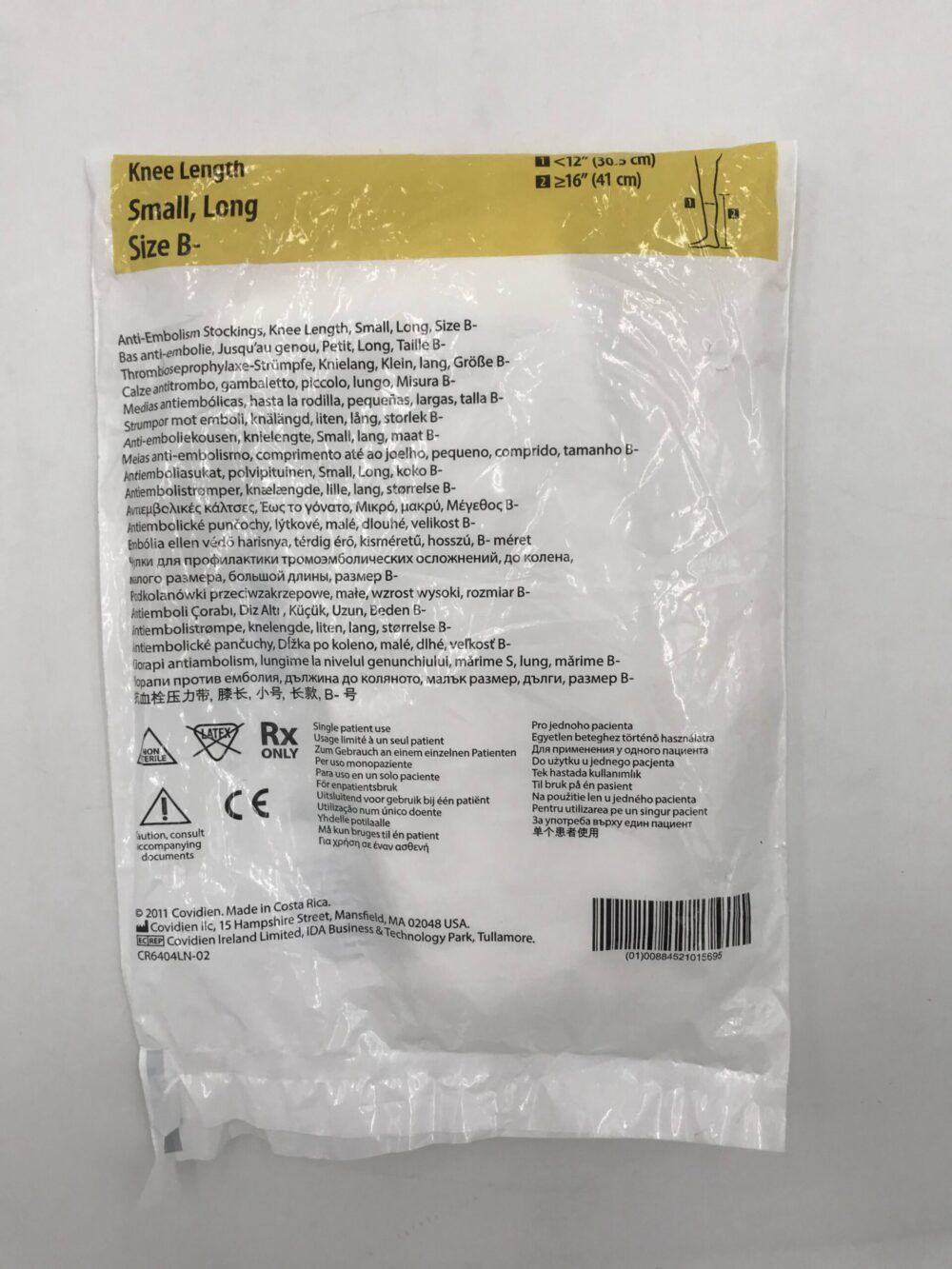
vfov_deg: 63.4
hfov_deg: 49.8
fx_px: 1027
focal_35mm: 28
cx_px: 476
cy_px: 634
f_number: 1.8
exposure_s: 1/120
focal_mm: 3.99
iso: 32
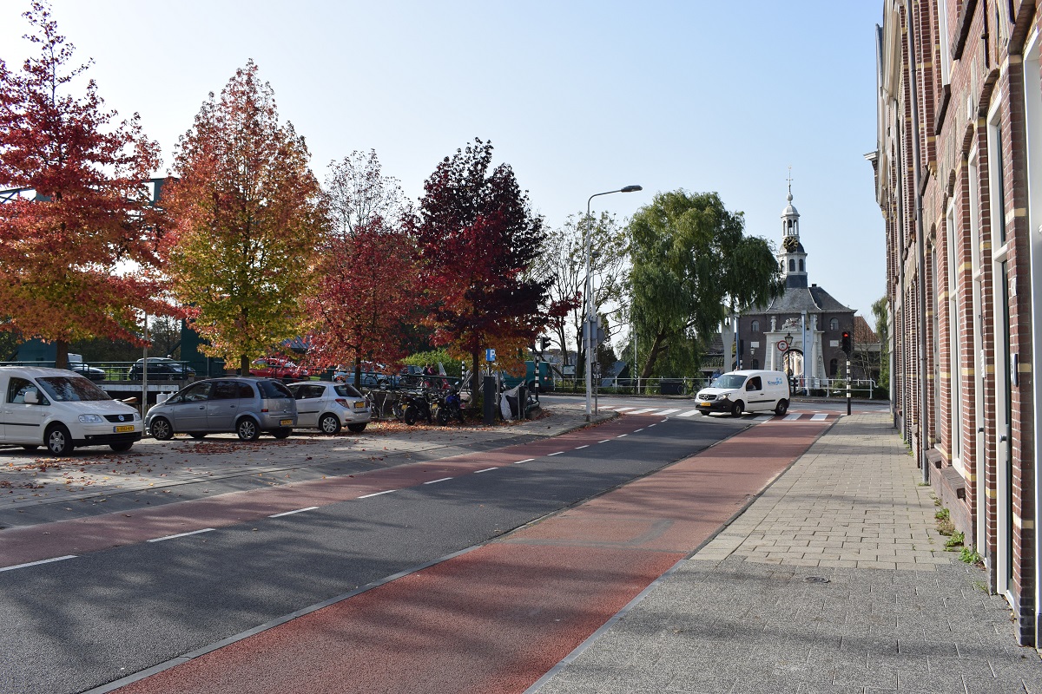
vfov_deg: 43.6
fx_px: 868
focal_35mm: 30
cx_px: 521
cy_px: 347
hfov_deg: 61.9
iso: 200
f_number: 10
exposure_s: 1/400
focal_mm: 20
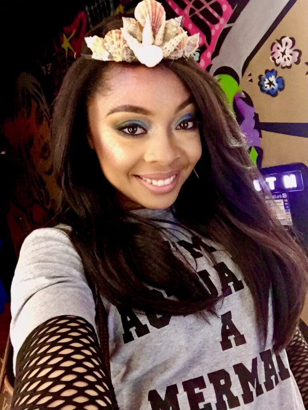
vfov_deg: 58.4
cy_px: 205
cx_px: 154
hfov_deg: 45.4
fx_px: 368
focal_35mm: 31
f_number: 2.2
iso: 320
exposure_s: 1/24
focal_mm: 2.65
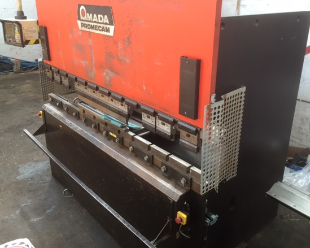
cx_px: 162
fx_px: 303
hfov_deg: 54.2
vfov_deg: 44.5
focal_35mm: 33
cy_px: 116
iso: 64
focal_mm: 4.15
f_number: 2.2
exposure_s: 1/30
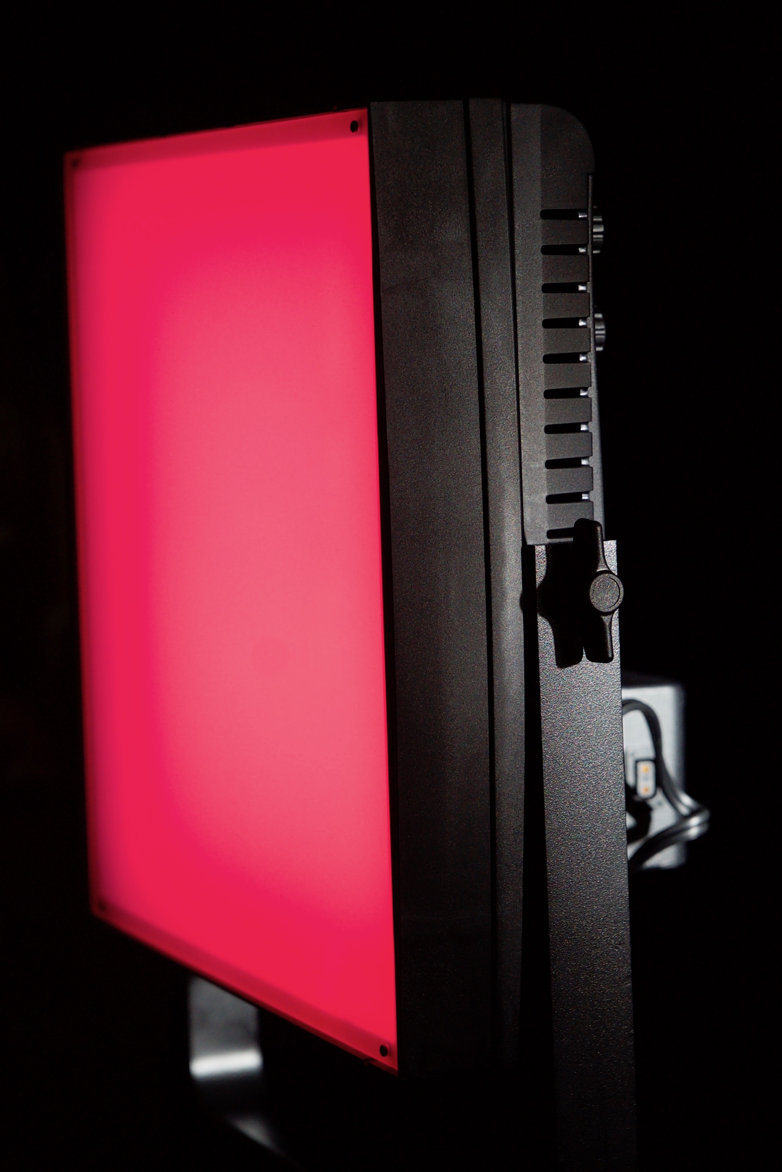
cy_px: 586
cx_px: 391
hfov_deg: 13.1
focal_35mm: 105
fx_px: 3418
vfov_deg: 19.4
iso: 1000
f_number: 4.5
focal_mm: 70
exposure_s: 1/30
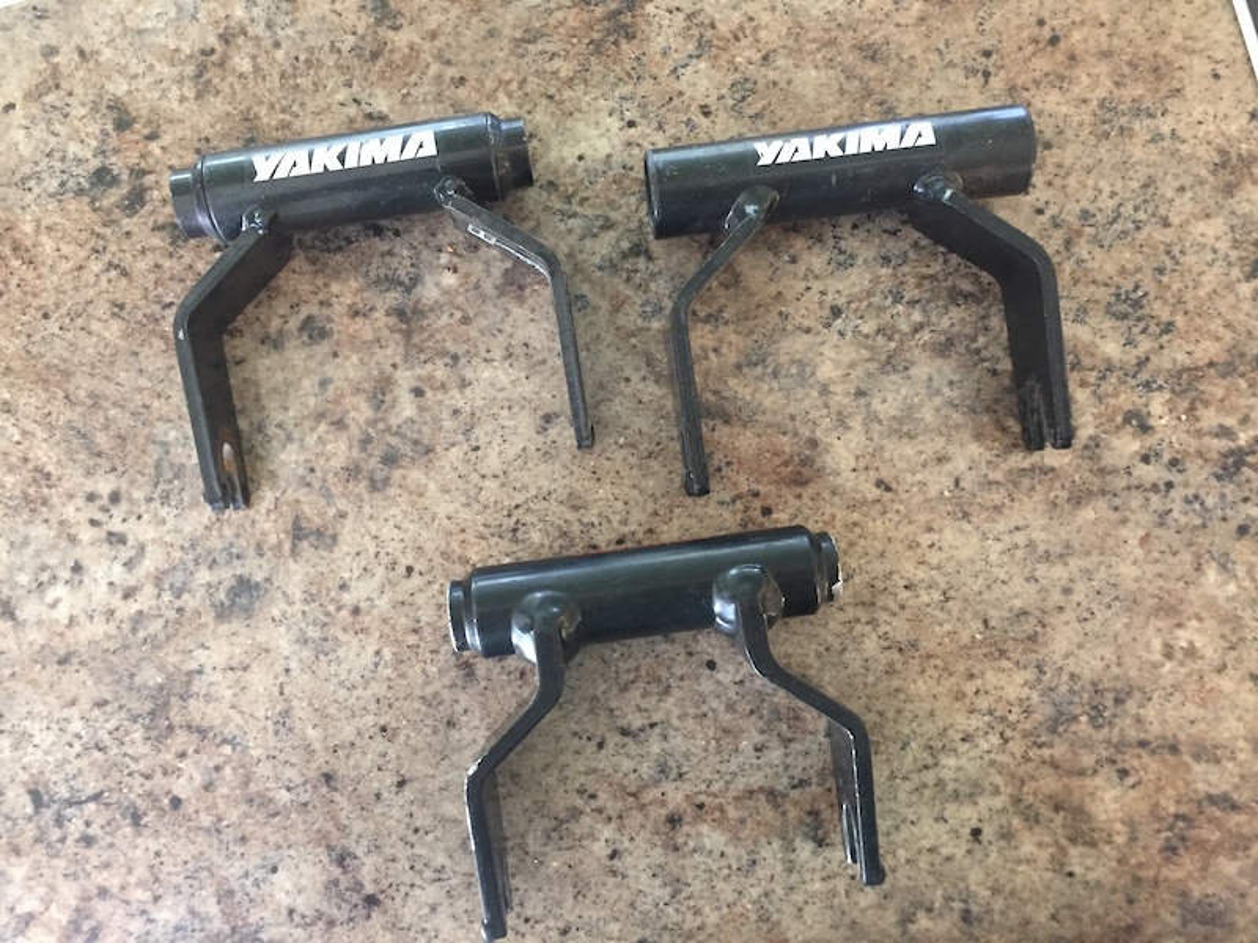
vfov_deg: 48.2
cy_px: 472
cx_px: 629
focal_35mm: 29
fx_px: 1054
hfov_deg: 61.7
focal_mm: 4.15
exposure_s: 1/30
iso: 200
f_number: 2.2
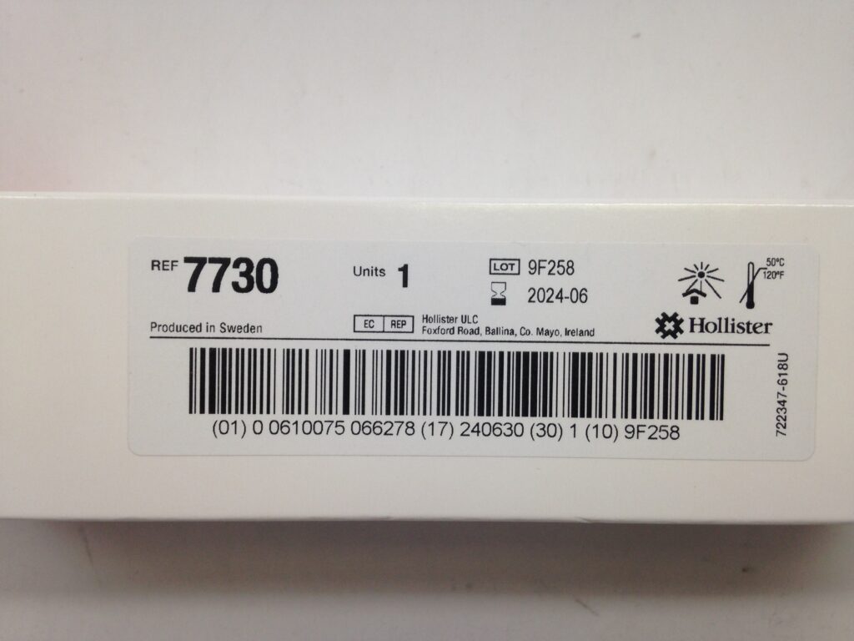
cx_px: 427
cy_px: 320
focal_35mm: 33
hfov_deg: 55.4
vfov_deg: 42.9
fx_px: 814
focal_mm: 4.12
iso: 50
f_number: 2.4
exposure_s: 1/60
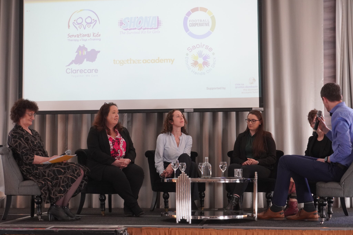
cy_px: 118
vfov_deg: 21.6
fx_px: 618
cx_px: 176
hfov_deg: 31.9
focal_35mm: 63
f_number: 5.6
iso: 1600
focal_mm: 42
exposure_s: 1/160
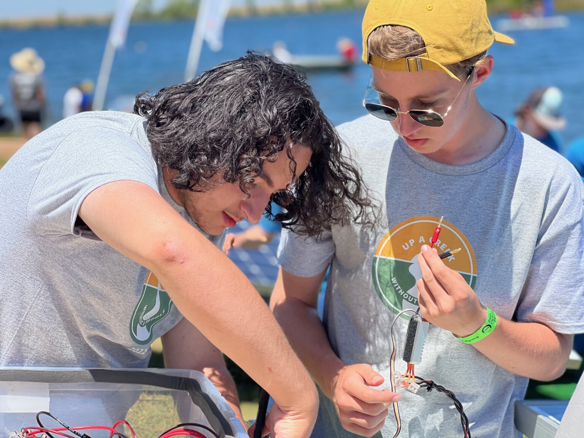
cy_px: 219
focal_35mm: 77
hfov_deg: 25.3
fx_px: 1299
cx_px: 292
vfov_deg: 19.1
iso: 32
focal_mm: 9
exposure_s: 1/306
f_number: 2.8
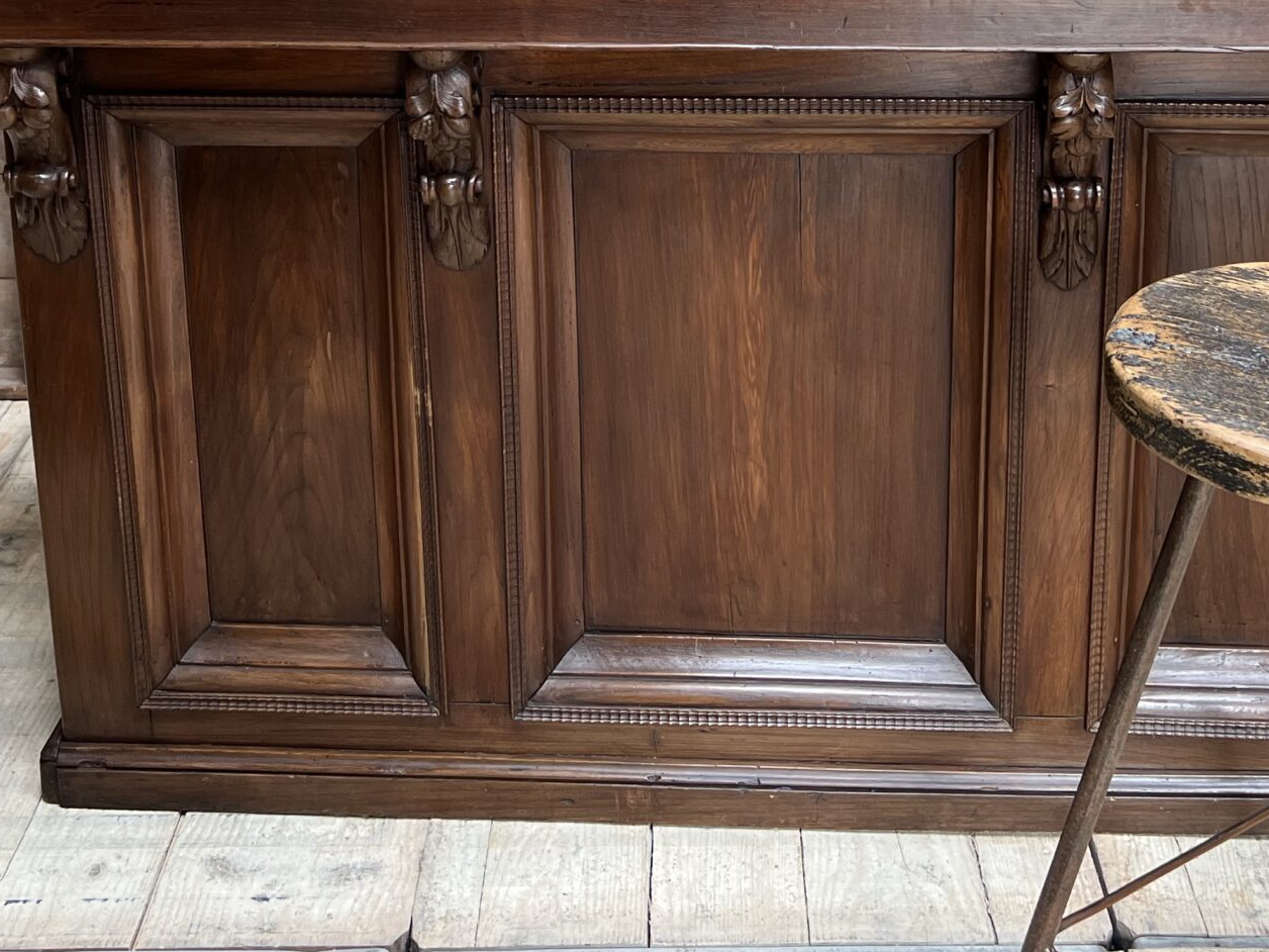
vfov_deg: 26.1
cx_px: 738
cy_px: 1
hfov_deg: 36.1
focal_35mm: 53
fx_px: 1943
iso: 80
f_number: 1.5
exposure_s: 1/121
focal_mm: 5.7
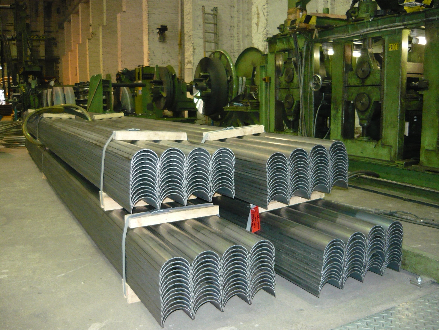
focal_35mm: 33
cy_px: 165
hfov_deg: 55.4
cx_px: 220
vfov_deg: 42.9
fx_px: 419
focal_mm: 5.5
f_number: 2.8
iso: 400
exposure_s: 1/30
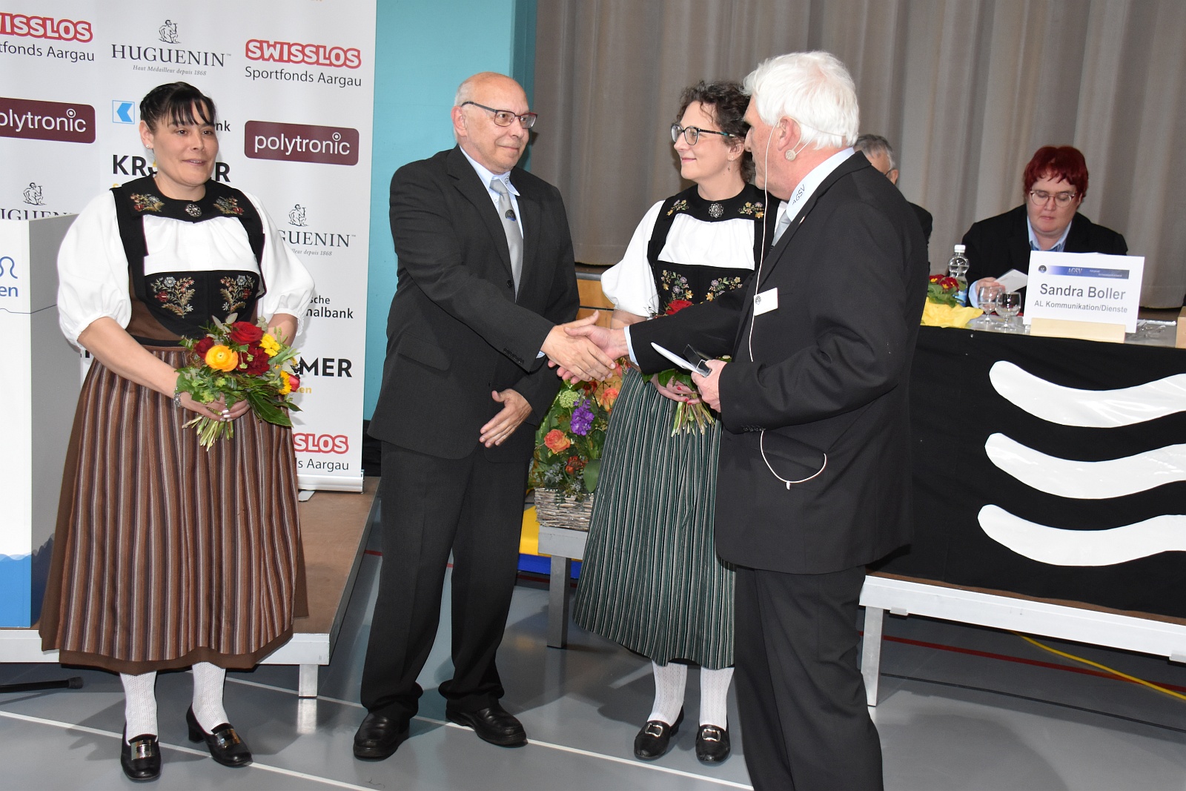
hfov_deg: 43.6
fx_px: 1483
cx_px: 593
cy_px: 396
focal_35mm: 45
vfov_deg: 29.9
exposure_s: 1/60
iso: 1400
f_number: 4.2
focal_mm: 30
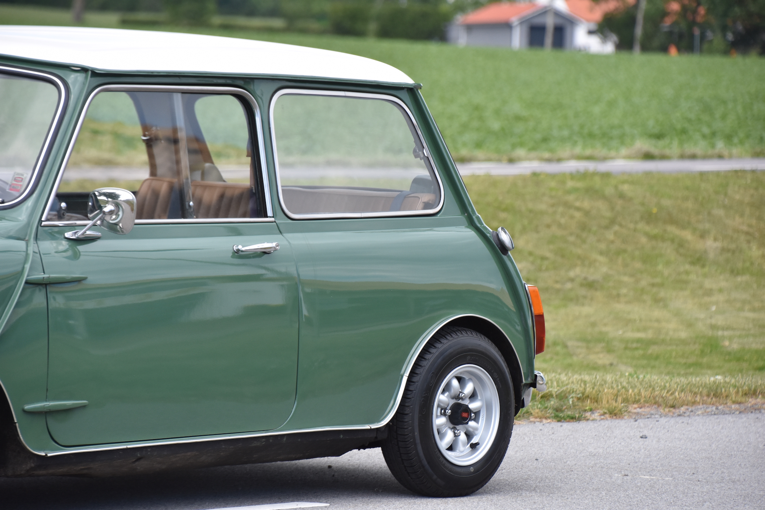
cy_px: 255
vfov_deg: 5.9
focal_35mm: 232
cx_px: 382
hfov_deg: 8.9
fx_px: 4940
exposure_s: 1/1000
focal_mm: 155
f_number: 8
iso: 720
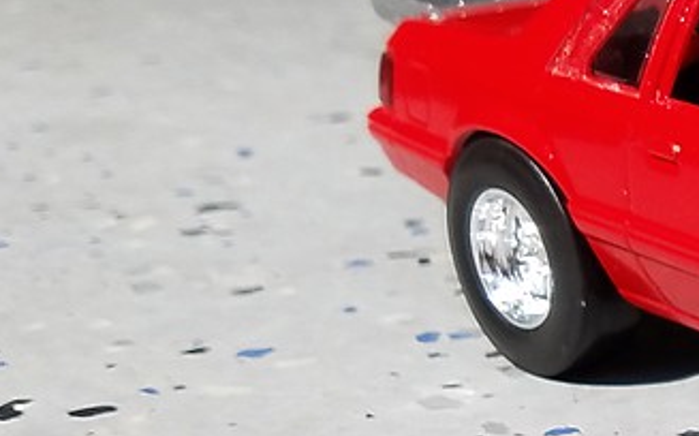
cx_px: 1161
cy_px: 387
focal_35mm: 108
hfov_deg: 16.8
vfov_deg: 12.0
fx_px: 2056
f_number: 1.7
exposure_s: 1/3640
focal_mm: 4.2
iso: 50
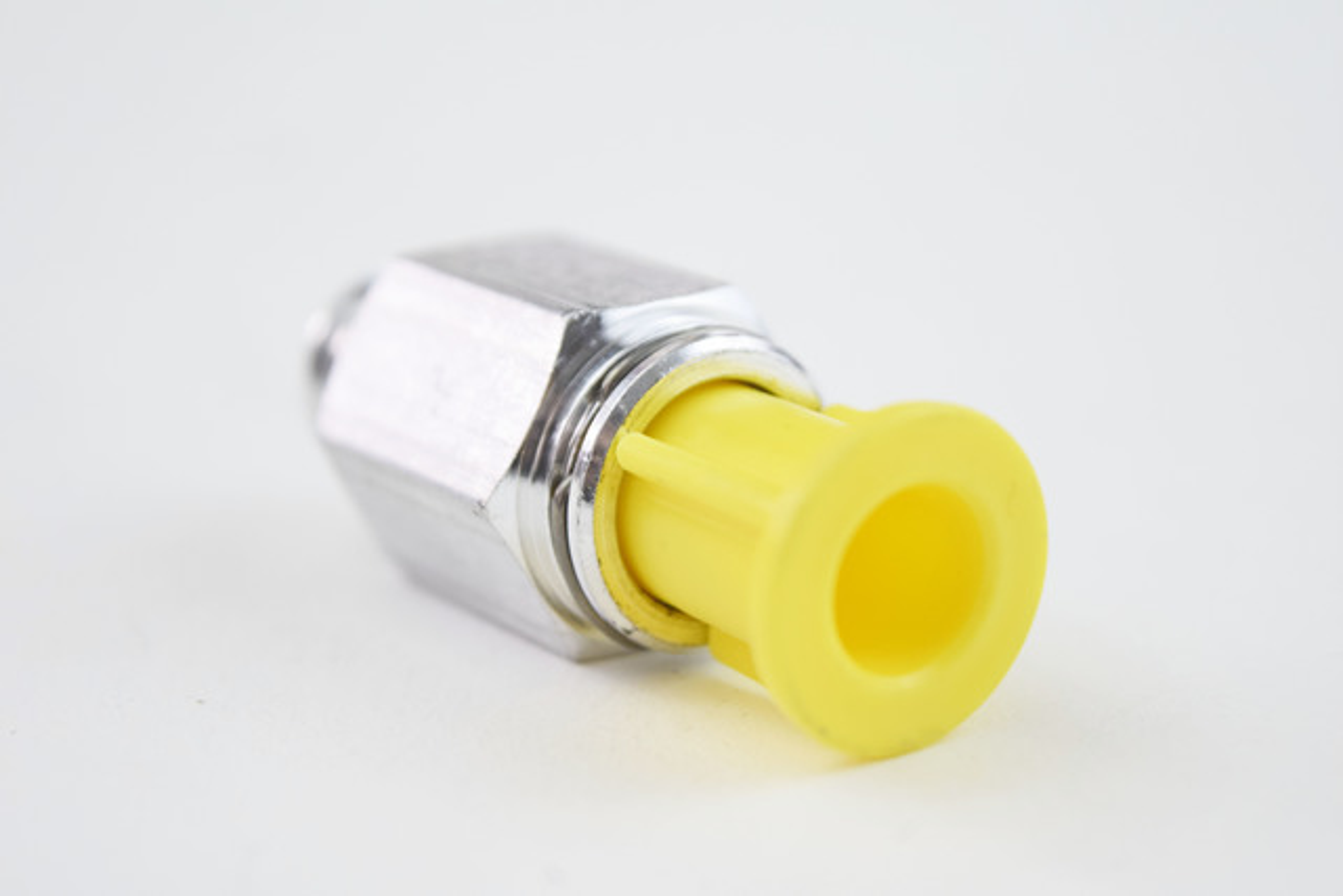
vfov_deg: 16.6
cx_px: 672
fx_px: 3078
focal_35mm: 82
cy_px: 448
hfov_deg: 24.6
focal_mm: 55
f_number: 5.6
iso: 1100
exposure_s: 1/60
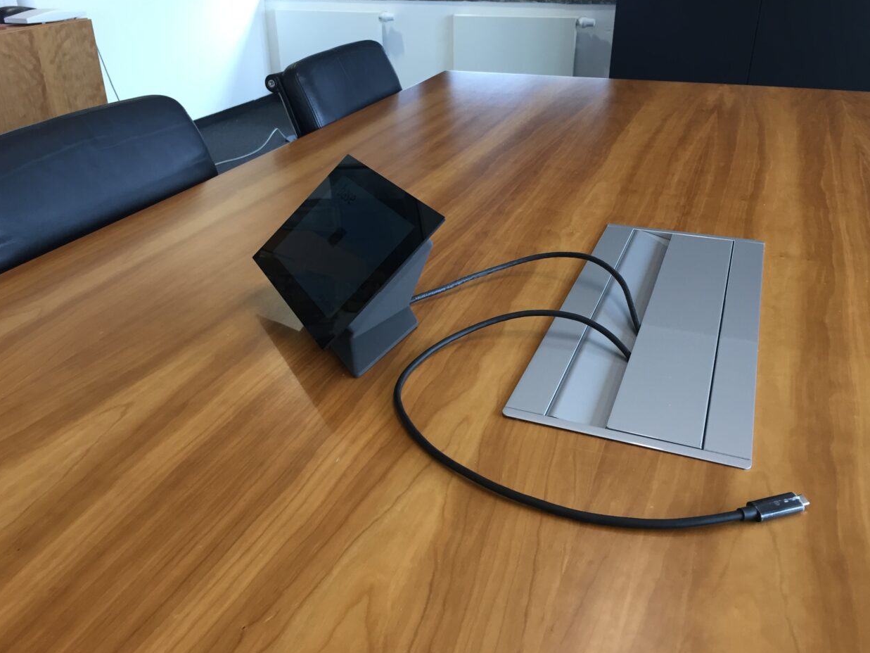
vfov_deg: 46.8
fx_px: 754
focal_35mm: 30
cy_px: 322
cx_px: 424
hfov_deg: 60.0
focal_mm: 4.15
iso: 100
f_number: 2.2
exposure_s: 1/33
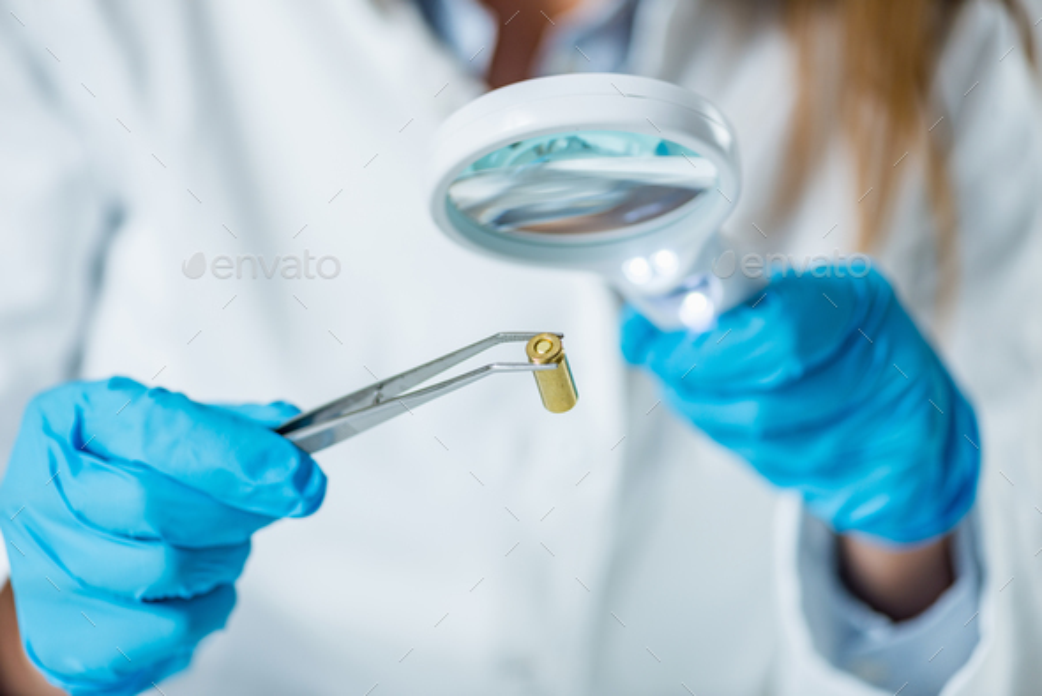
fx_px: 3041
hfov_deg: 19.4
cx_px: 521
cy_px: 348
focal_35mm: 105
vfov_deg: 13.1
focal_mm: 105
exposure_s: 1/200
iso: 100
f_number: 4
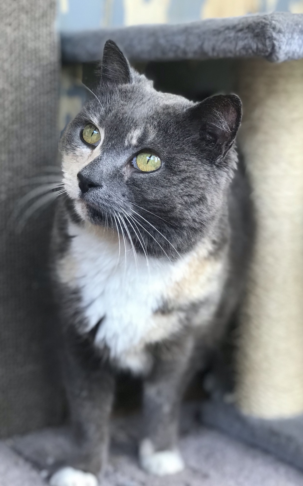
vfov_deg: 33.0
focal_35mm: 62
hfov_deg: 20.9
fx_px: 819
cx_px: 136
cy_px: 248
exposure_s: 1/50
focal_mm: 6.6
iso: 50
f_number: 2.8
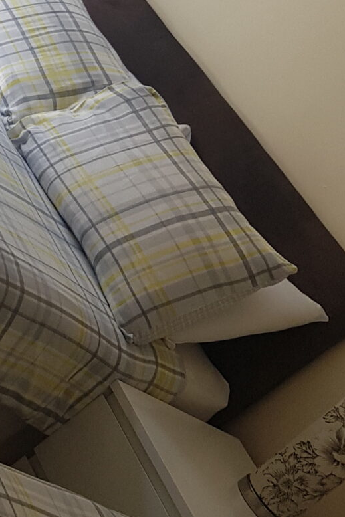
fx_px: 1279
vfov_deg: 22.0
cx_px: -281
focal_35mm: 89
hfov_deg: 13.7
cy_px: -11
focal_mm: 4.2
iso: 40
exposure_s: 1/144
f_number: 1.7
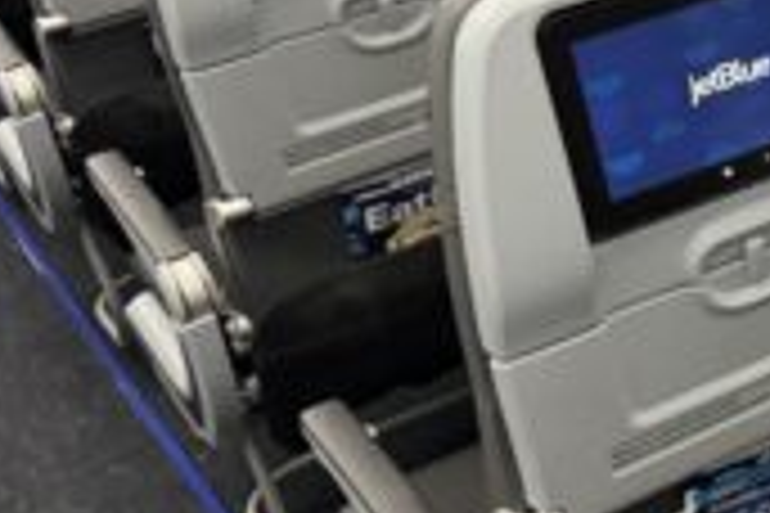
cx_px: 1157
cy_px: 225
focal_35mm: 89
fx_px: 1903
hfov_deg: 19.8
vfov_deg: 15.4
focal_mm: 6.86
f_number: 1.78
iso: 640
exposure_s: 1/60
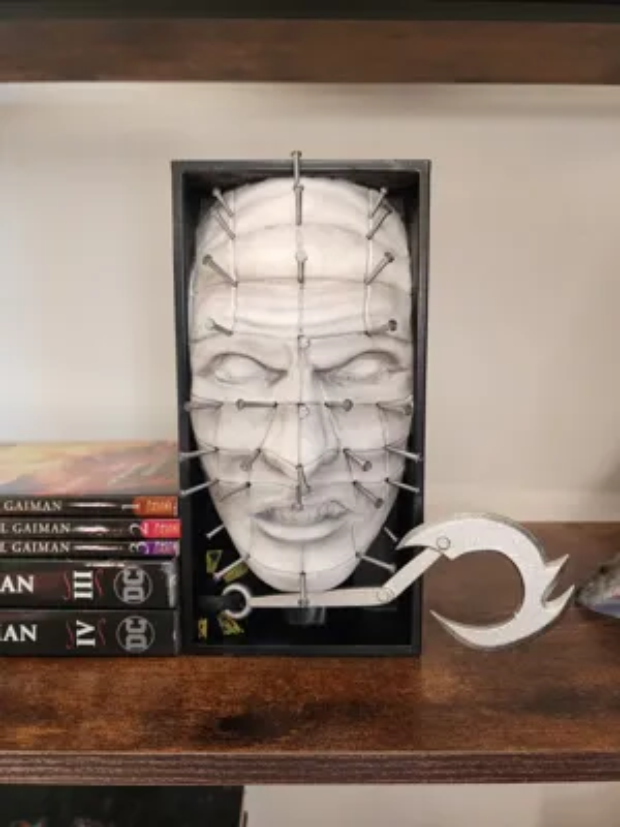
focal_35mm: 23
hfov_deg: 58.9
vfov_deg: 73.9
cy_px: 414
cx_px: 310
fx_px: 549
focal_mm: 6.4
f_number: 1.8
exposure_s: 1/120
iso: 400
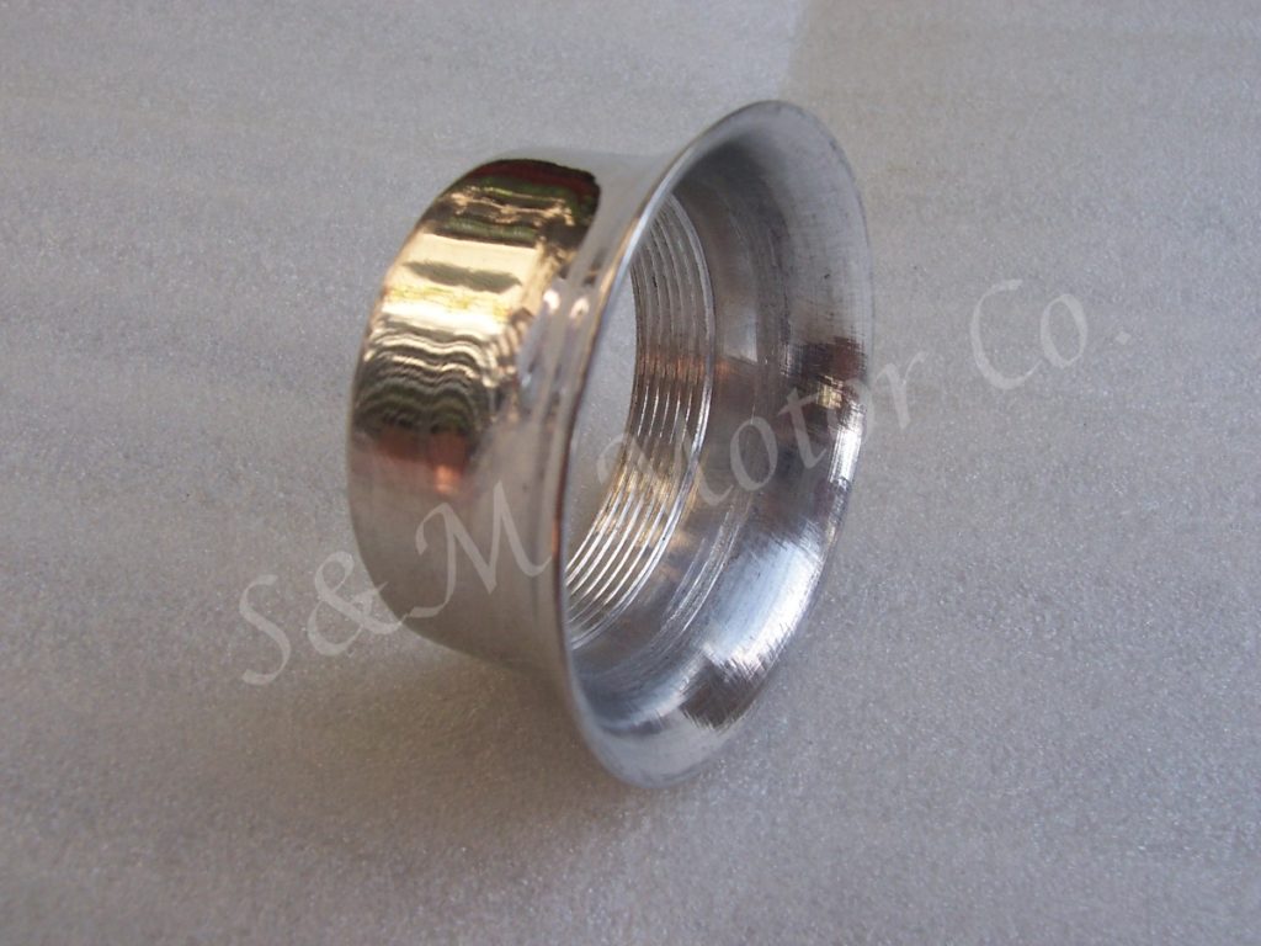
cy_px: 473
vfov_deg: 38.7
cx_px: 630
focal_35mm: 37
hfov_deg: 50.1
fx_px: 1348
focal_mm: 5.6
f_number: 5.6
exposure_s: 1/180
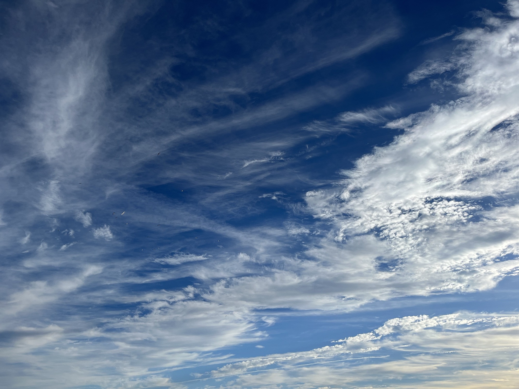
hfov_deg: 67.3
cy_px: 194
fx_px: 390
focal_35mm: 26
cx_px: 260
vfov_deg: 53.1
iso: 50
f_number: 1.6
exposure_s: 1/8403
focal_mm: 5.1
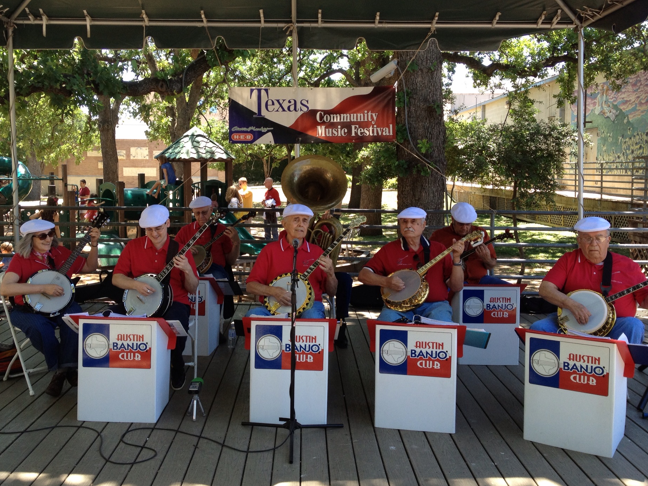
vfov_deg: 36.8
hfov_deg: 47.8
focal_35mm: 39
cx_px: 292
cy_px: 225
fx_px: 730
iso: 64
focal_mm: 4.28
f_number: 2.4
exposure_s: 1/182
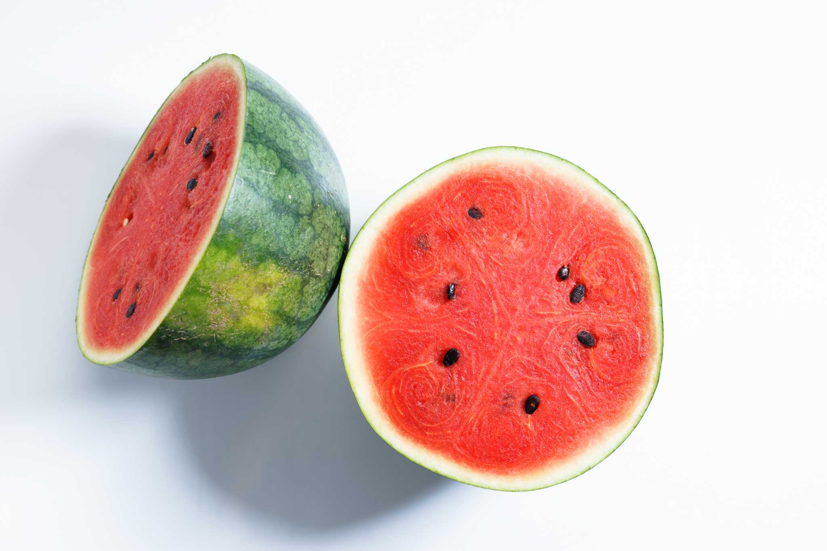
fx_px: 2067
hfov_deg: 22.6
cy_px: 276
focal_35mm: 90
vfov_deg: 15.2
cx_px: 414
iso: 125
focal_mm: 90
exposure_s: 1/125
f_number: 9
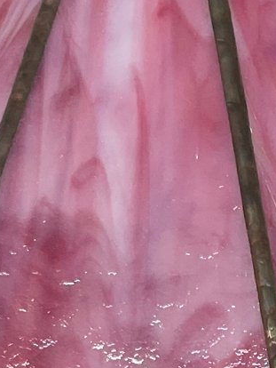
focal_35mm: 140
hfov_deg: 10.6
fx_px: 1487
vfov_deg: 13.5
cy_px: 504
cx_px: 163
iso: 20
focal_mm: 3
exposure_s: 1/122
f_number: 1.8
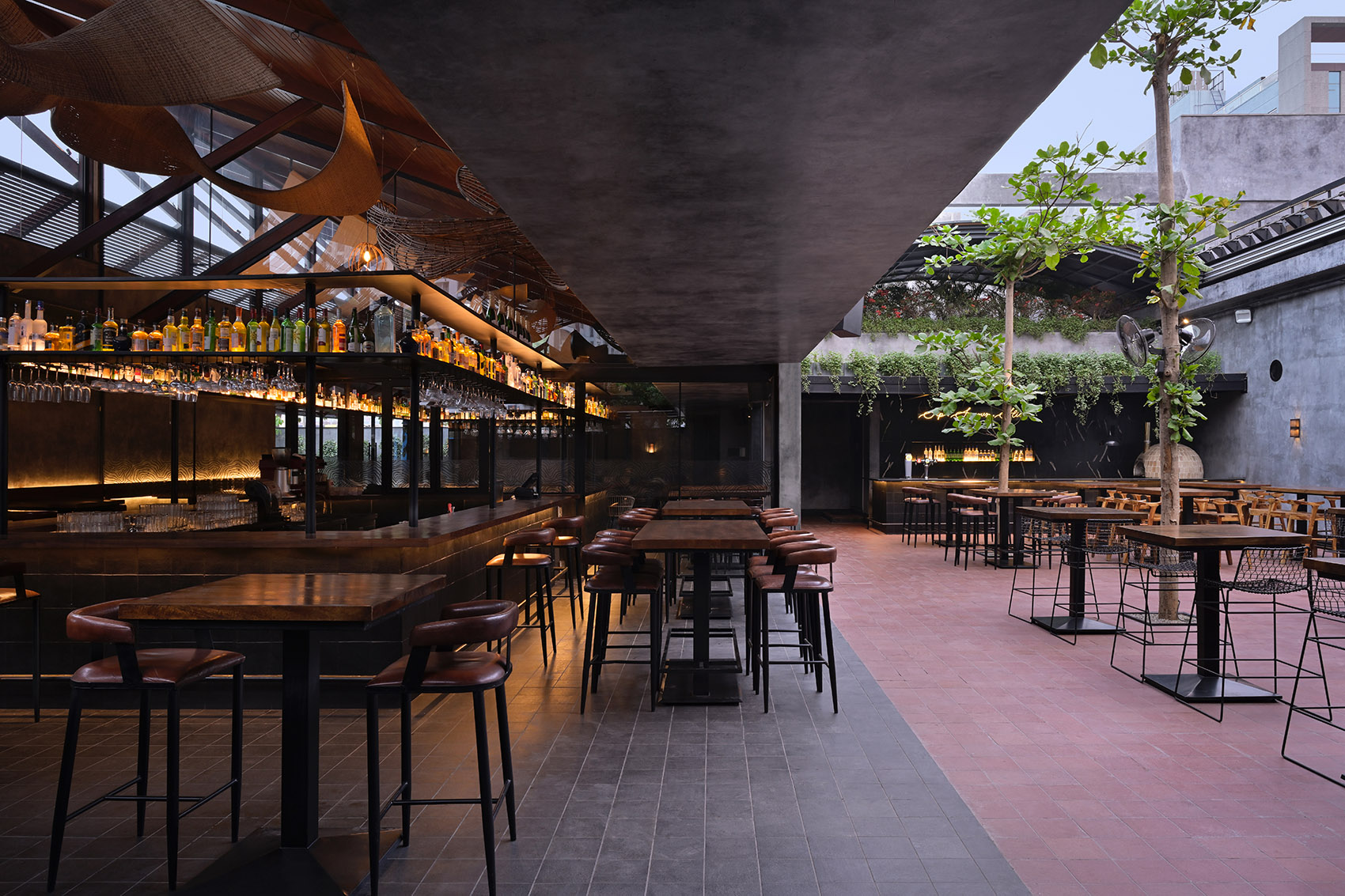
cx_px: 672
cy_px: 448
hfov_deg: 71.5
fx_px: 934
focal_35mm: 25
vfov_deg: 51.3
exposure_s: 3
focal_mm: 25
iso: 125
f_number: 11
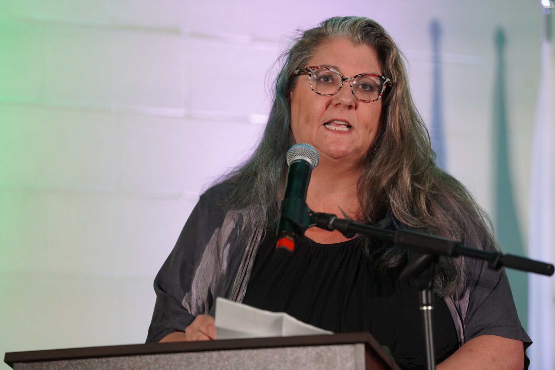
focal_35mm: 178
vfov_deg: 7.7
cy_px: 185
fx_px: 2744
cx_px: 278
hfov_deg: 11.6
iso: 4000
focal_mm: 178
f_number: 4
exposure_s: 1/200
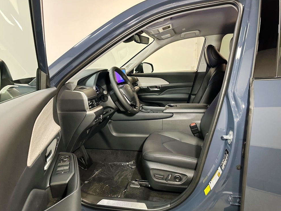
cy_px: 104
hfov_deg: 69.4
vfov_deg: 54.9
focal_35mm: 25
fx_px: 203
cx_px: 140
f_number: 1.78
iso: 800
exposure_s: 1/60
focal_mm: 6.86
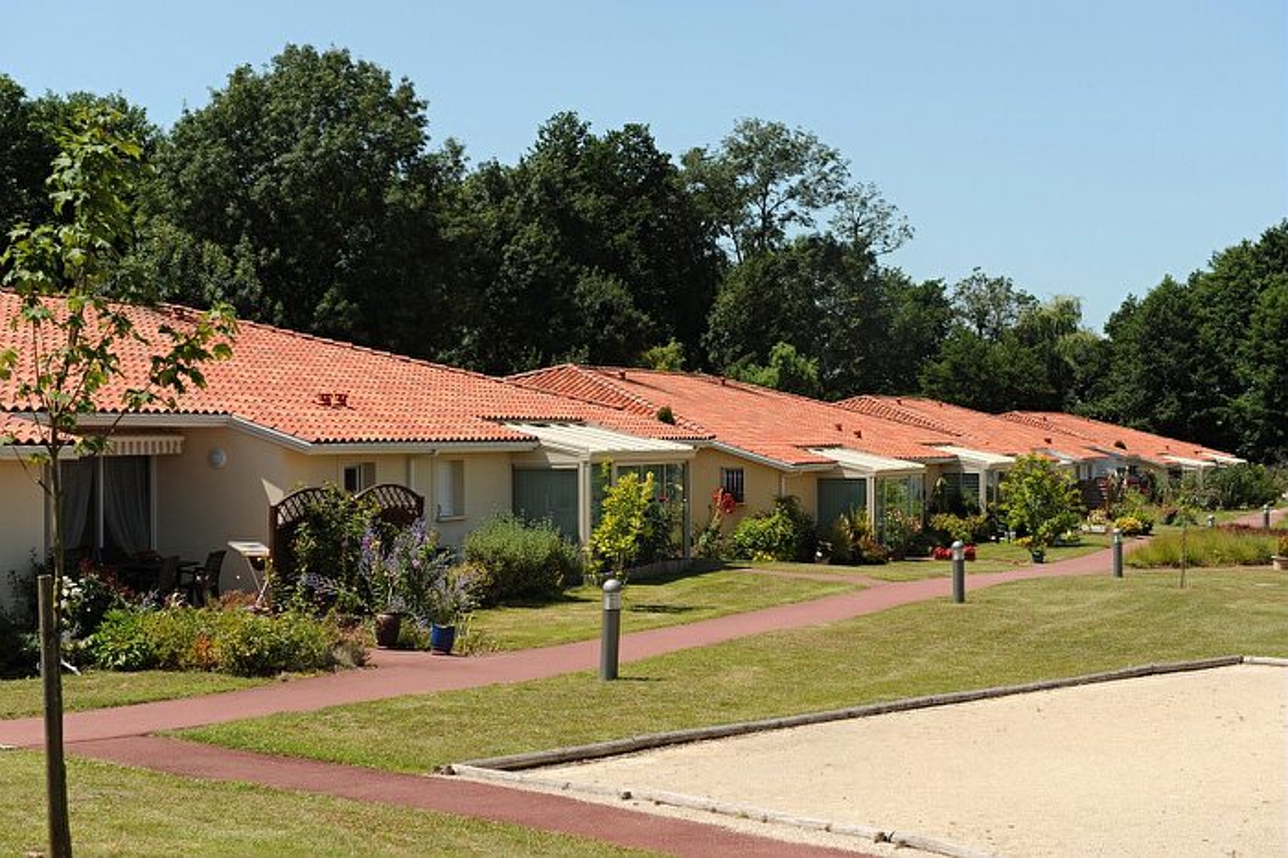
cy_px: 429
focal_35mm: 58
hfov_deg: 34.5
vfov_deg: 23.4
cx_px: 644
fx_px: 2074
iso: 200
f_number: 8
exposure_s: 1/500
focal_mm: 58
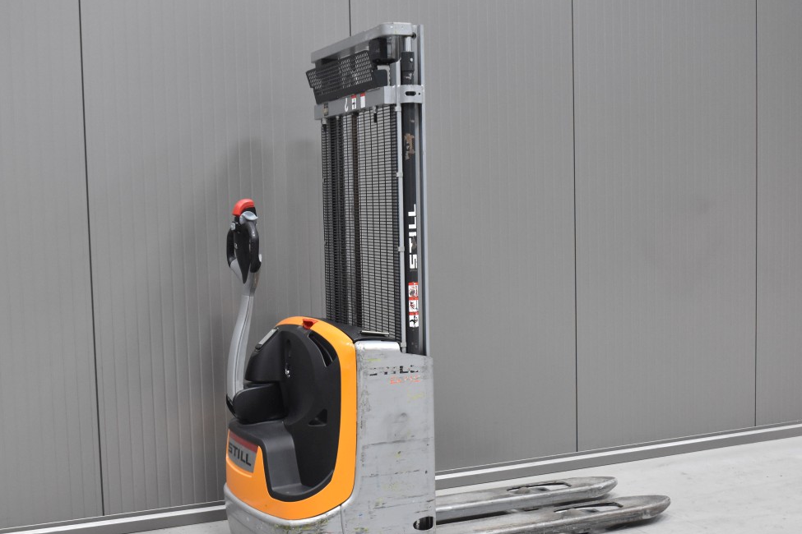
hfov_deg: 41.1
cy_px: 300
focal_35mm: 48
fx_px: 1069
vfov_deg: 28.1
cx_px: 374
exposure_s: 1/50
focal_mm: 26
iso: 1600
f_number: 5
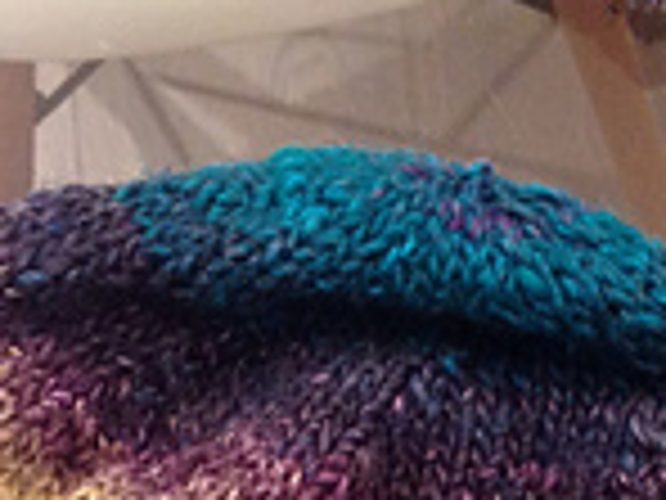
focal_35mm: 118
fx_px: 2270
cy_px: 786
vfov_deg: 11.9
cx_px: 432
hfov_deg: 16.7
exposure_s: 1/15
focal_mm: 4.28
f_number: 2.4
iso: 200
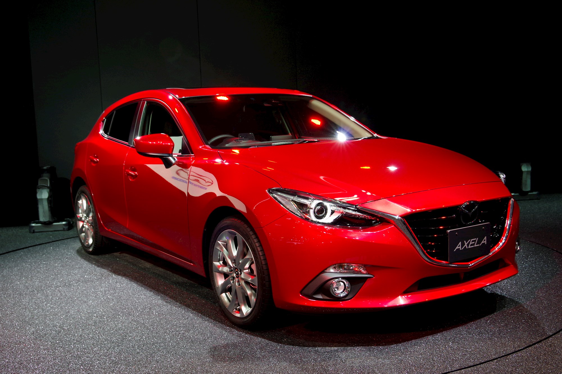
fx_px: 609
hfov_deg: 49.6
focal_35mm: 39
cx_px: 281
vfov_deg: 34.2
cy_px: 187
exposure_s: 1/80
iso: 800
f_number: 5.6
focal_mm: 26
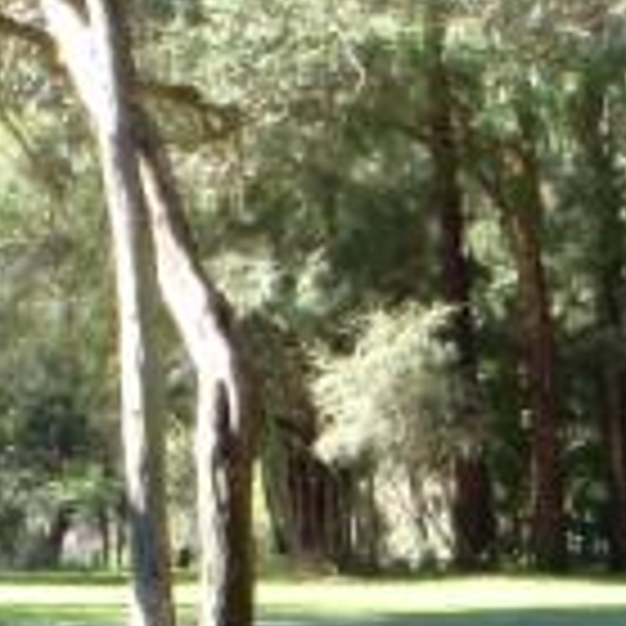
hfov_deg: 9.6
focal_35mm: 182
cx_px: 338
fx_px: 3724
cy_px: 878
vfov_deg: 9.4
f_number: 3.5
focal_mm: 5
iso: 64
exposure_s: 1/50
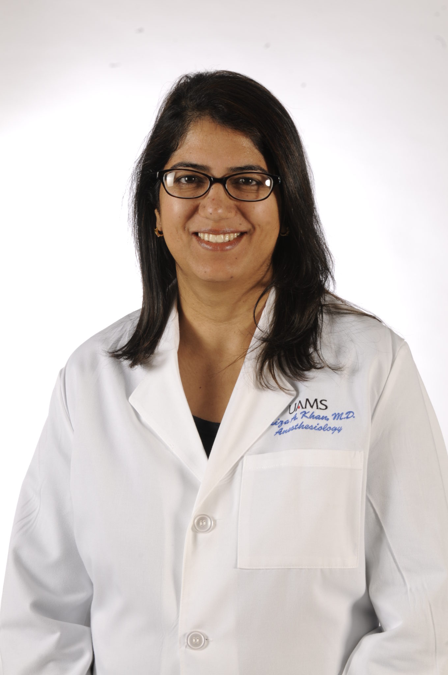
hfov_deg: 13.0
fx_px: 1965
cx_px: 224
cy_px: 338
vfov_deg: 19.5
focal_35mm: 105
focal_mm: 70
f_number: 13
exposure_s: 1/100
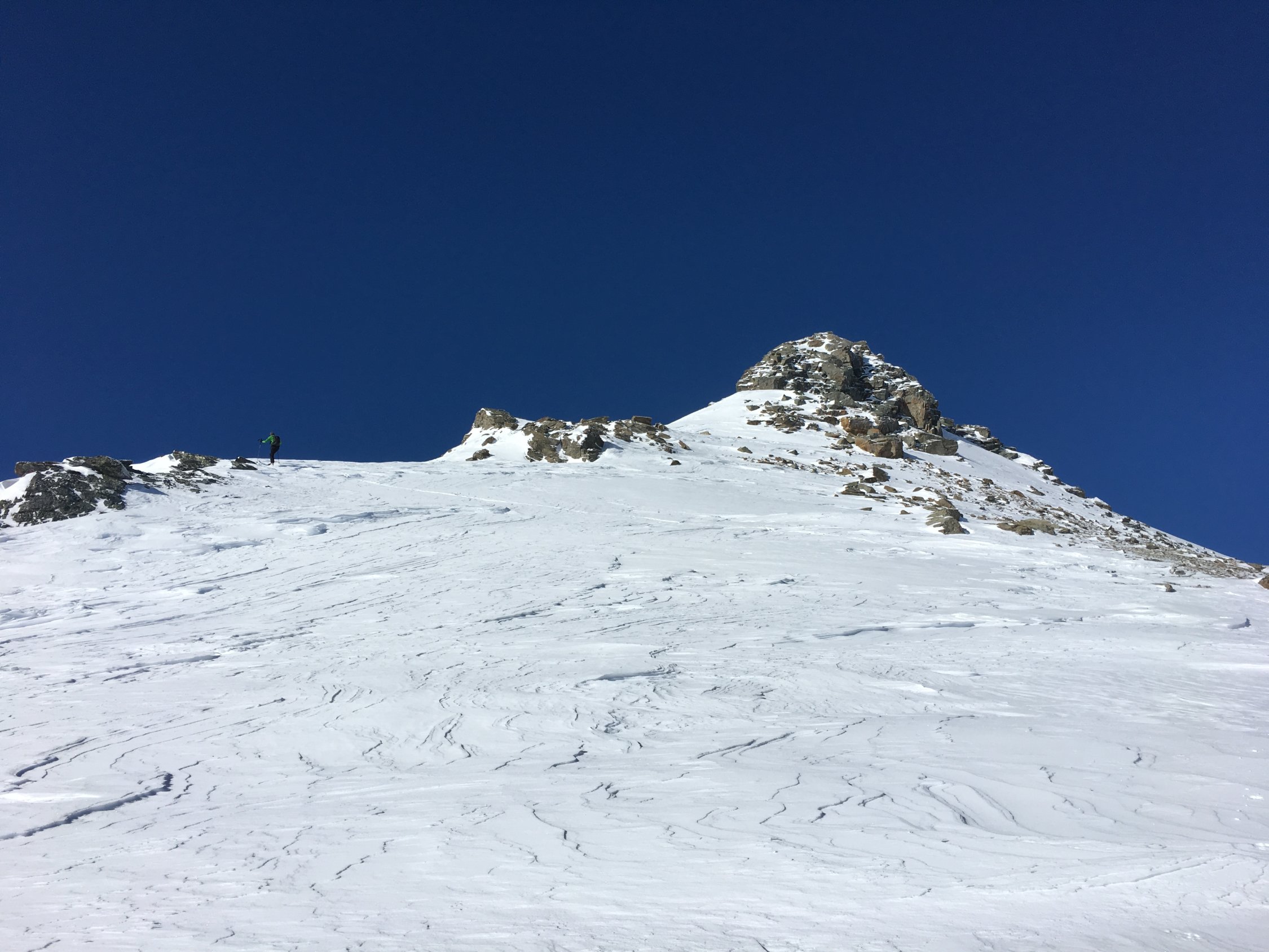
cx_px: 634
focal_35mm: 29
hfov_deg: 61.7
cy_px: 476
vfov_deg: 48.2
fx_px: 1063
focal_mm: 4.15
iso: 25
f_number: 2.2
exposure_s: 1/4525
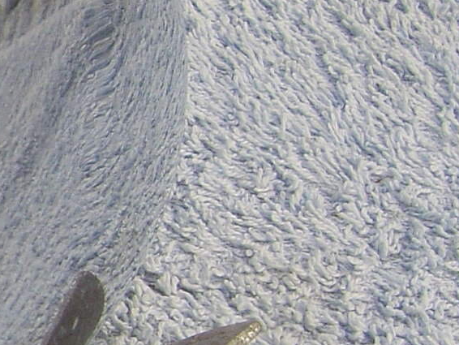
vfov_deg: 8.5
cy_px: 196
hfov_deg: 10.6
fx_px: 2308
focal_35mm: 174
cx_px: -373
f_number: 5.7
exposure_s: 1/80
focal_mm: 7.8
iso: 50
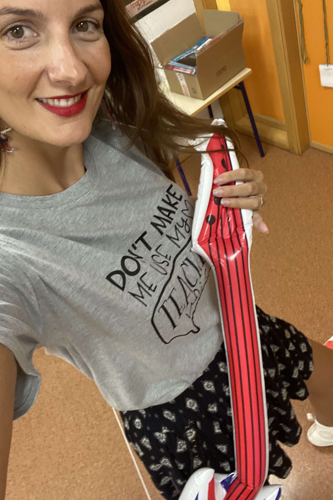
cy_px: 246
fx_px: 444
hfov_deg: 41.1
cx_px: 183
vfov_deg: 58.7
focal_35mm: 32
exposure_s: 1/50
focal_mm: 2.71
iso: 250
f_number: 2.2
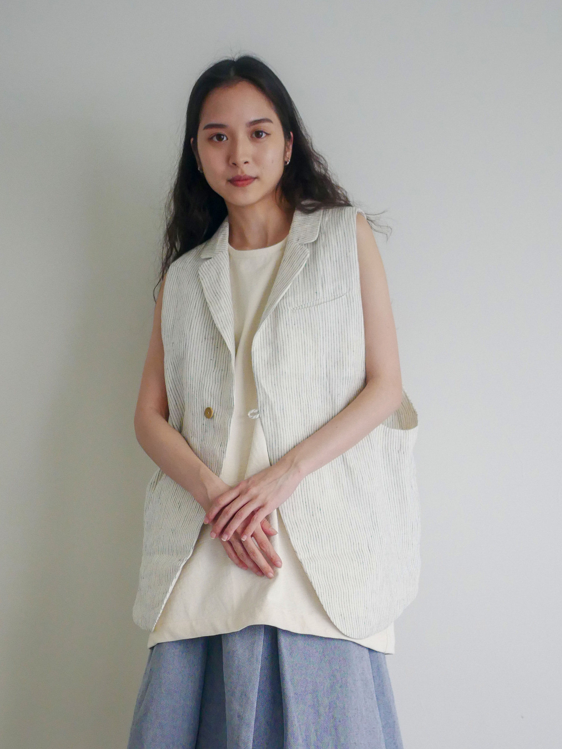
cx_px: 281
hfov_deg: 46.8
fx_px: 649
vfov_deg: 59.9
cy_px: 374
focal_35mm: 30
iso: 800
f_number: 1.7
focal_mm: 15
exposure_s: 1/400
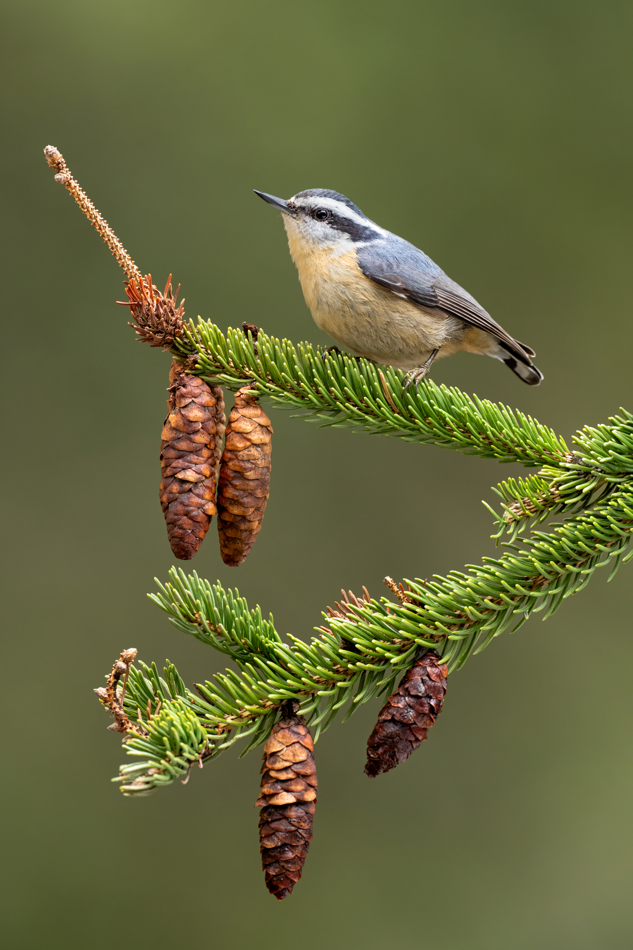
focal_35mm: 840
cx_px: 316
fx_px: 22157
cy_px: 475
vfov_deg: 2.5
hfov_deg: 1.6
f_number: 6.3
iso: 2000
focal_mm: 840
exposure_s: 1/200
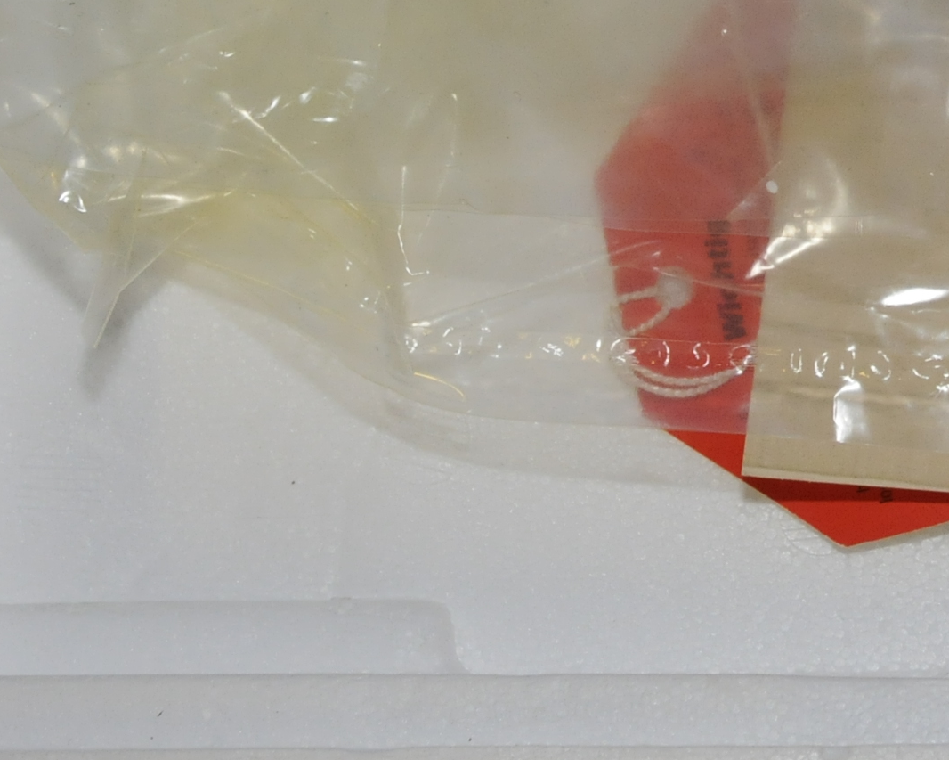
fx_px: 4169
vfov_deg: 10.3
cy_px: -114
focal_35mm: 148
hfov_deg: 12.6
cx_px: 1213
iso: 1250
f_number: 8
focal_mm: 35
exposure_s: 1/60
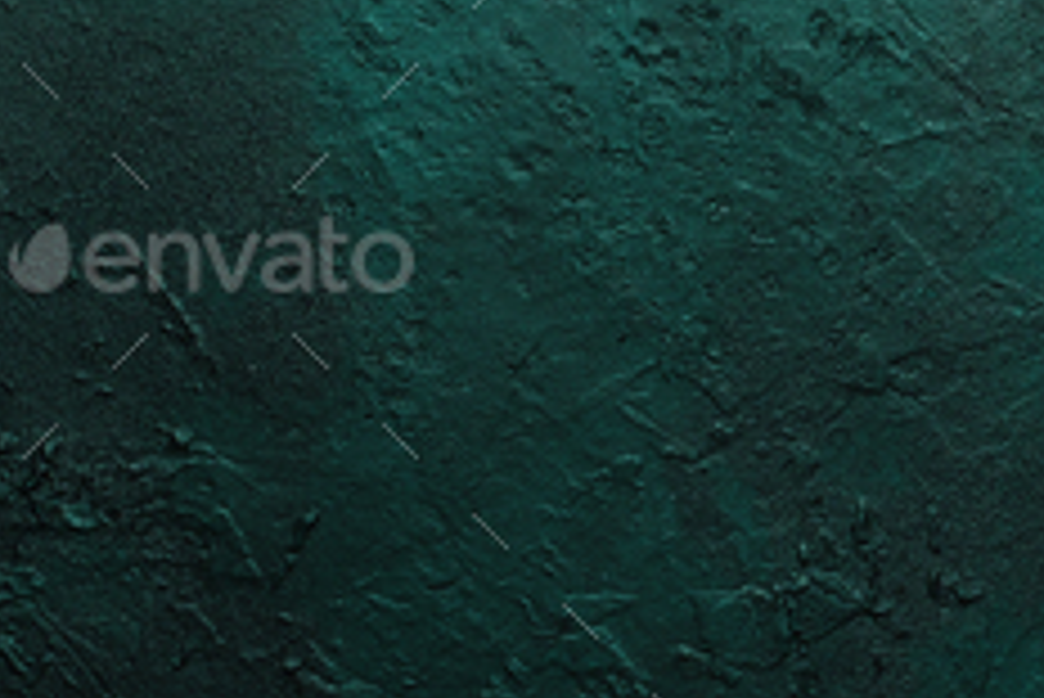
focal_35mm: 150
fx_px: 4353
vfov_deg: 9.2
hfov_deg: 13.6
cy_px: 471
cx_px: 873
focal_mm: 39.3
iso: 80
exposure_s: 1/160
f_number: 10
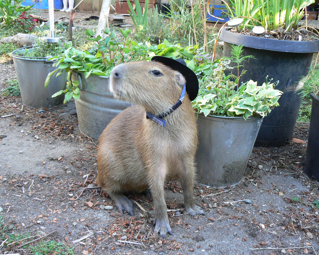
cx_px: 164
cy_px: 127
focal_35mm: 38
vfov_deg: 39.2
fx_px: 359
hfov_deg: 47.9
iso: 80
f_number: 2.8
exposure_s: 1/30
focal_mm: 6
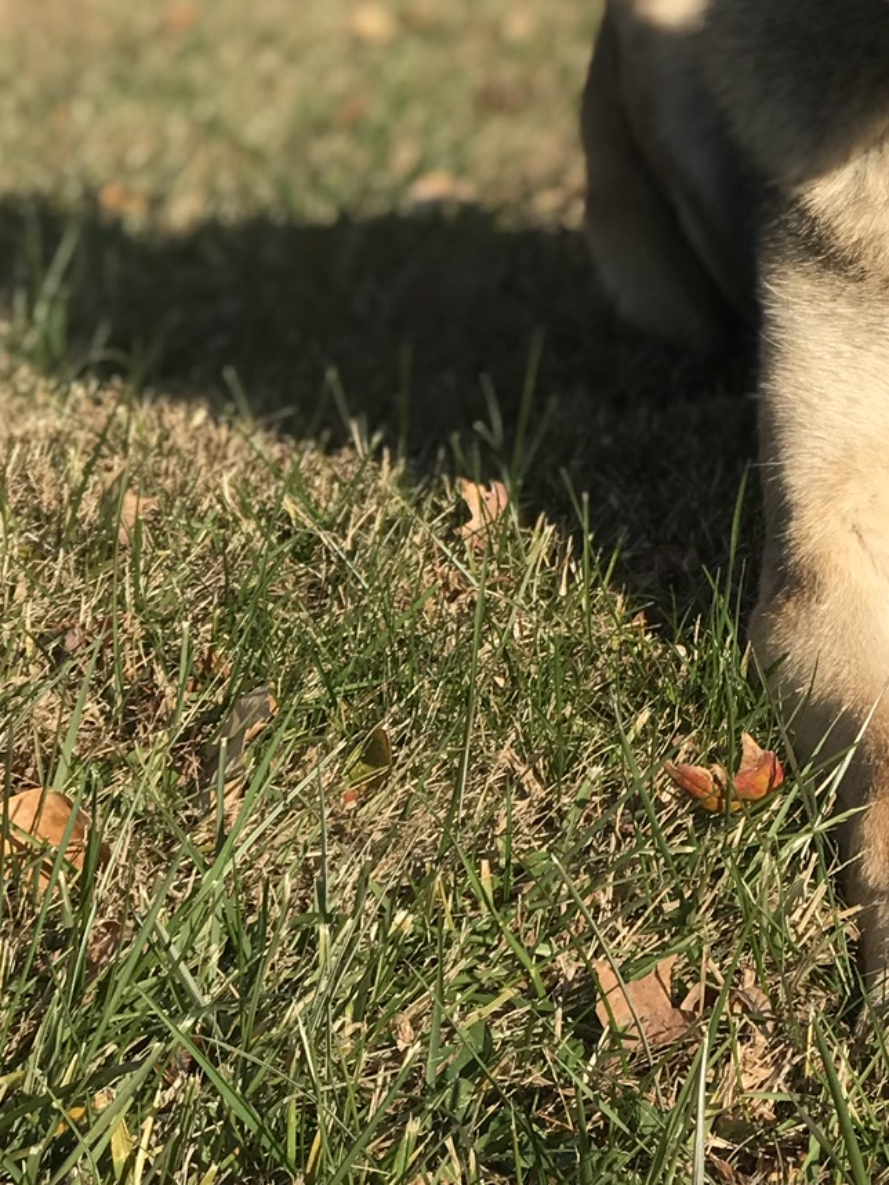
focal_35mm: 136
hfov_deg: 10.8
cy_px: 25
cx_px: 969
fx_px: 4655
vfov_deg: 14.3
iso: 20
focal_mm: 6.6
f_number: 2.8
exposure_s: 1/997
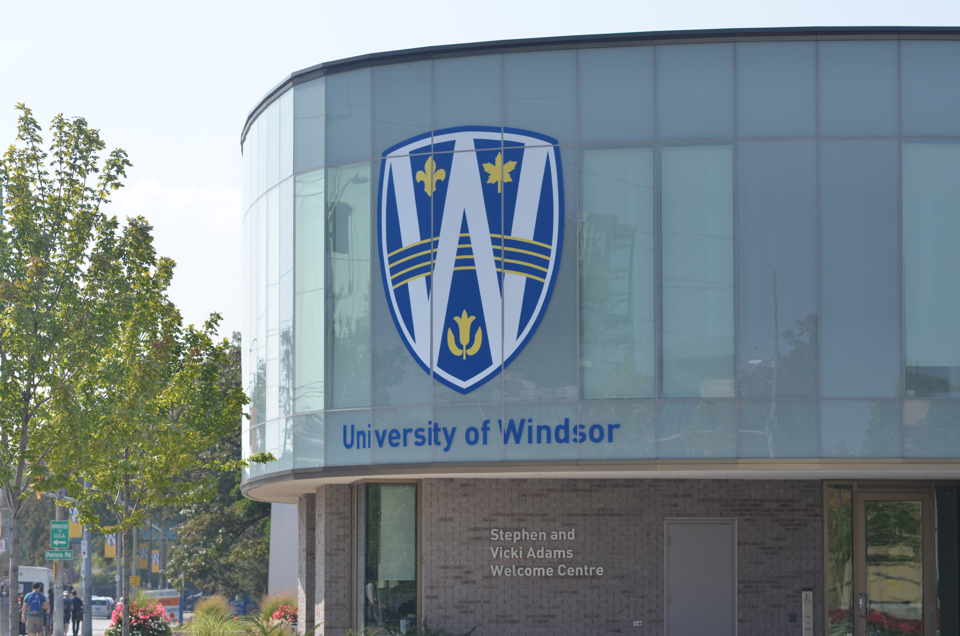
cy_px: 318
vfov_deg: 10.7
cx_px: 480
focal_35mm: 128
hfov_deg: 16.1
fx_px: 3393
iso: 160
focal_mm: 85
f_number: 4.5
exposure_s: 1/320
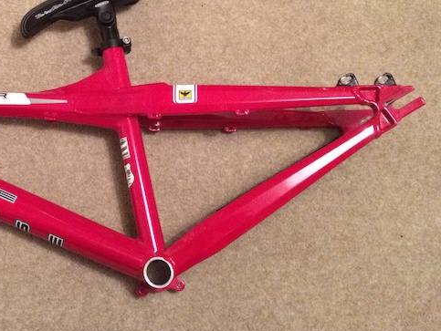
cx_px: 90
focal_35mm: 48
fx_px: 612
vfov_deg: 29.8
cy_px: 84
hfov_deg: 38.2
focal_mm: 4.15
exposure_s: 1/17
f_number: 2.2
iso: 500
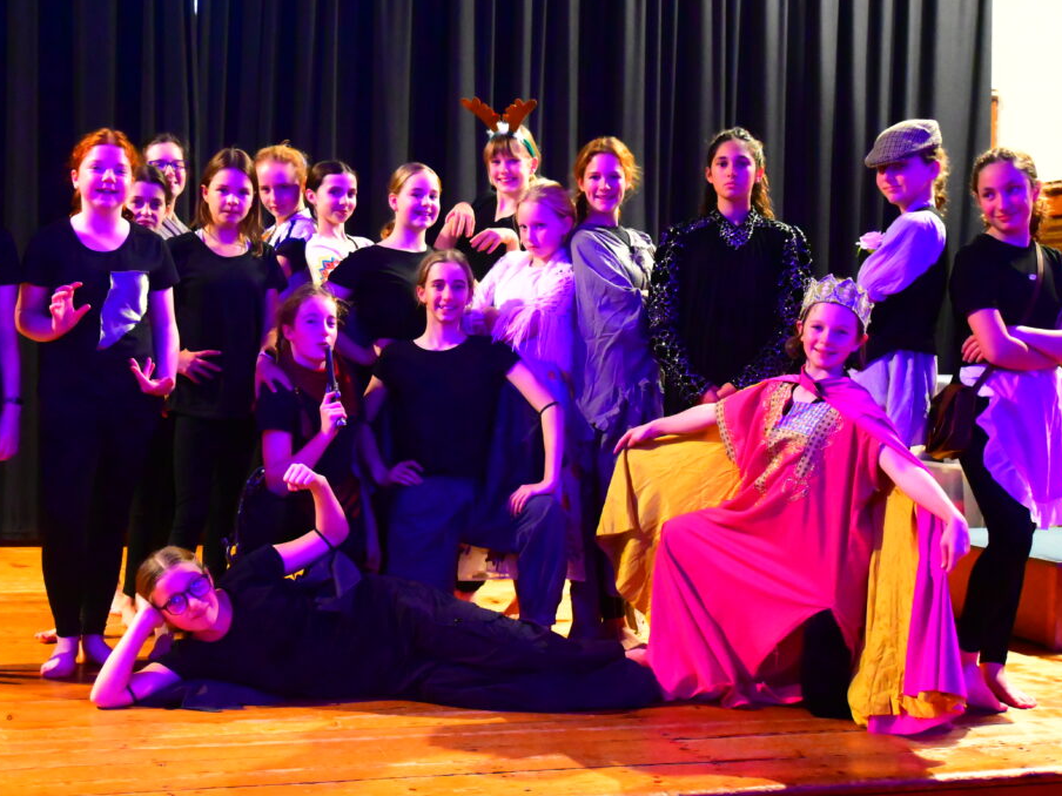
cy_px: 399
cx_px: 472
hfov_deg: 38.3
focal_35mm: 50
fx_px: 1528
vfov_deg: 29.2
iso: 12800
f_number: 4.8
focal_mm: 30.5
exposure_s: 1/50
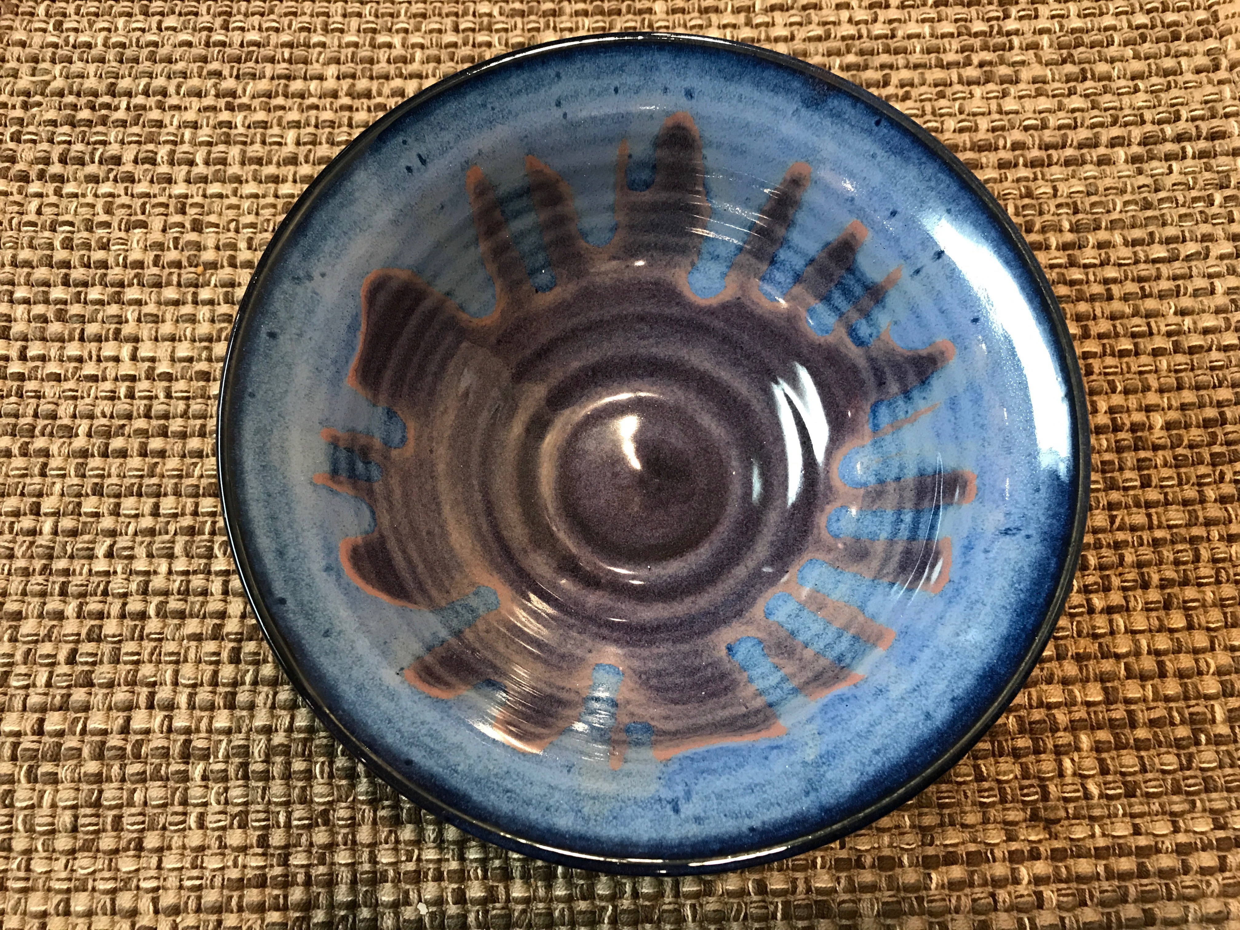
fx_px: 1003
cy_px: 465
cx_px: 620
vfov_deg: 49.7
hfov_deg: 63.4
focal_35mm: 28
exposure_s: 1/15
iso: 50
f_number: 1.8
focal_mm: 3.99
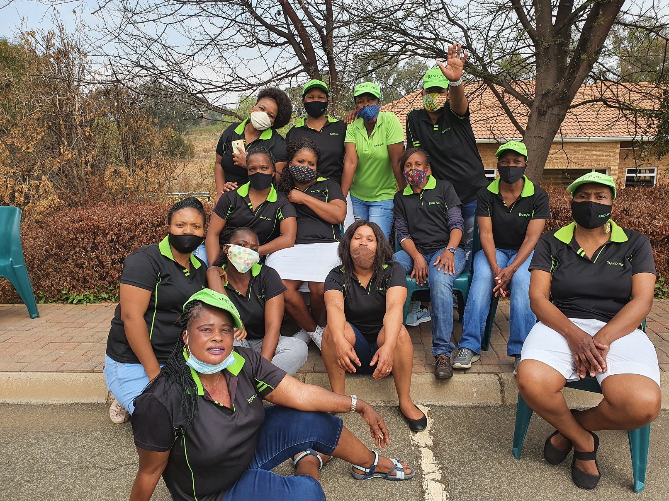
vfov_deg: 53.1
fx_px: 503
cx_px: 334
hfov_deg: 67.3
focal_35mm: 26
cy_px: 250
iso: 50
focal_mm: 4.32
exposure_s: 1/620
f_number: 2.4
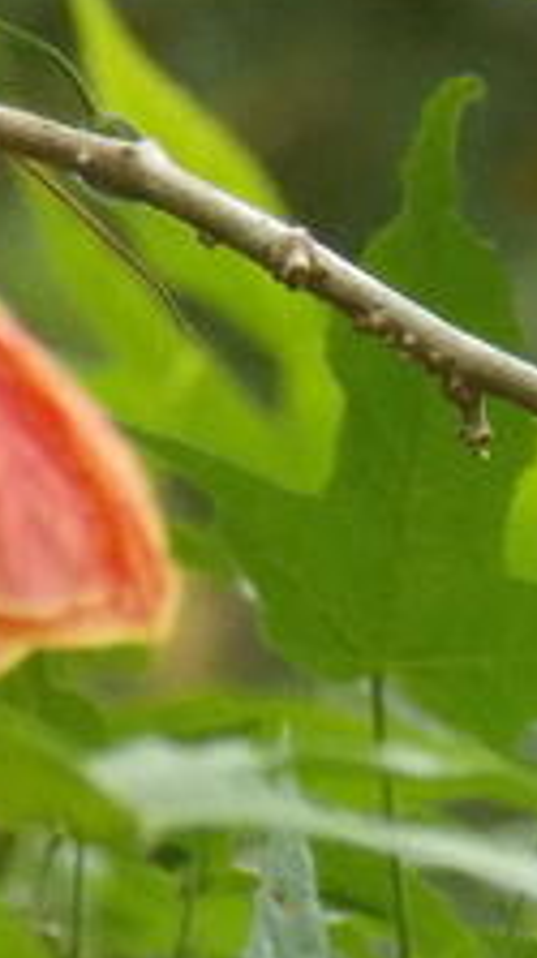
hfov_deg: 1.1
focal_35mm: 1121
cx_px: 765
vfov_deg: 1.9
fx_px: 28452
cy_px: 627
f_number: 5.9
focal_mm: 63.7
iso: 400
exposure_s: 1/160
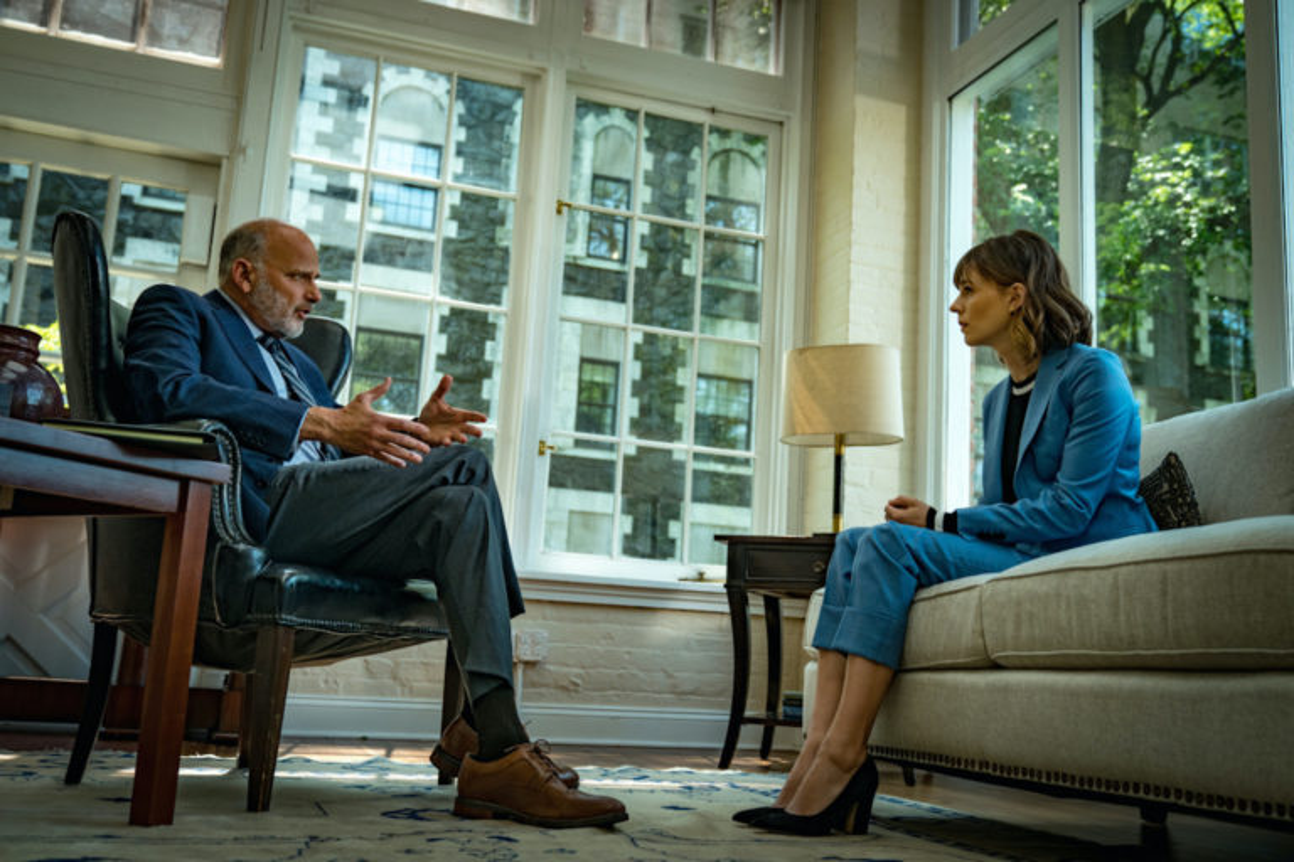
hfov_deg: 55.8
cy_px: 431
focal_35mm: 34
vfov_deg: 38.9
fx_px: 1222
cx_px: 647
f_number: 4
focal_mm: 34
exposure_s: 1/125
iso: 800
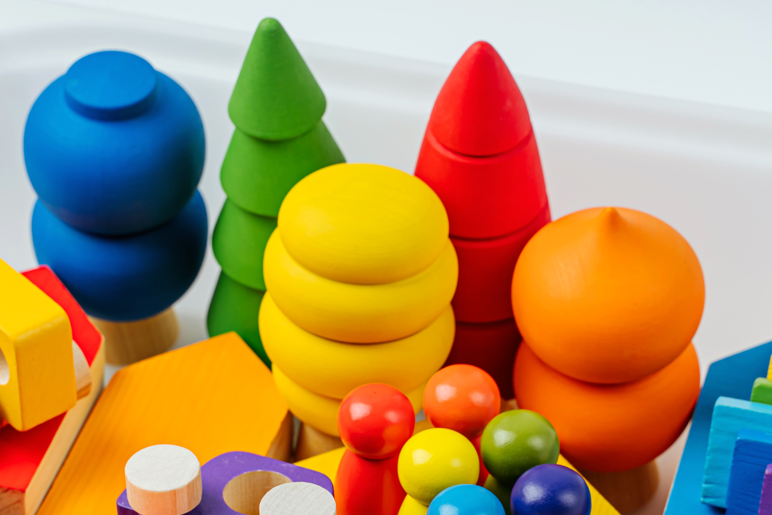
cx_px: 381
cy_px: 431
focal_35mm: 135
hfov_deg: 15.2
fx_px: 2895
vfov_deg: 10.1
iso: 125
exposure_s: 1/125
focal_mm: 75
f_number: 9
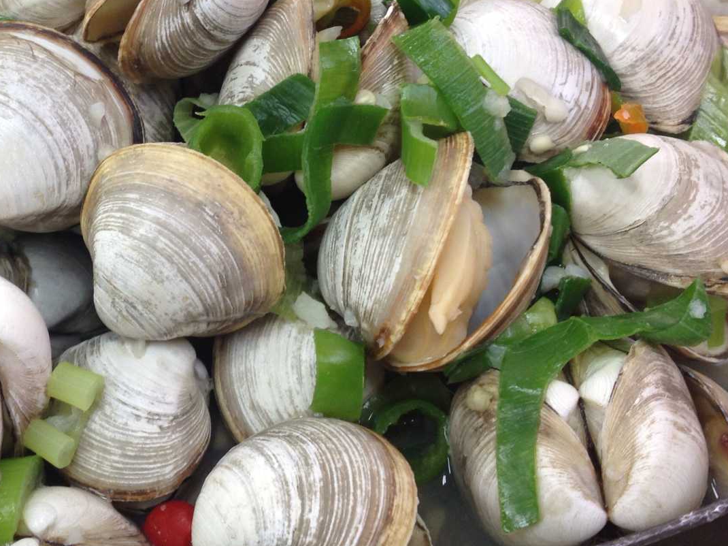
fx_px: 1409
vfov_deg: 21.9
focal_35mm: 67
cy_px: 214
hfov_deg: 28.3
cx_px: 134
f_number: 2.4
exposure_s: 1/24
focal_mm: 4.28
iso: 50
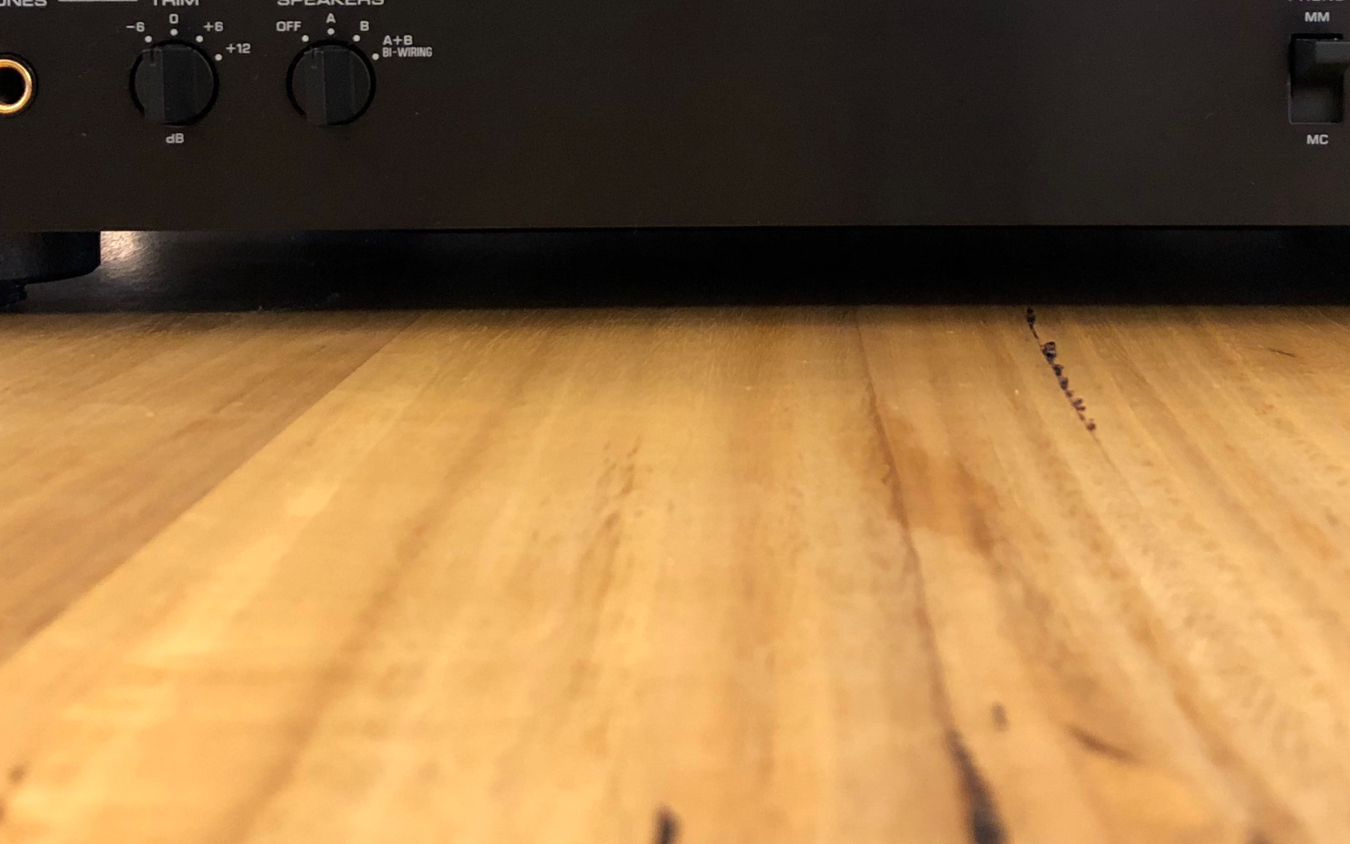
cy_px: 27
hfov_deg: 34.4
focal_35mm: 59
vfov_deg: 21.3
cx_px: 849
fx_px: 2171
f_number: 1.8
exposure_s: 1/4
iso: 125
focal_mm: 3.99
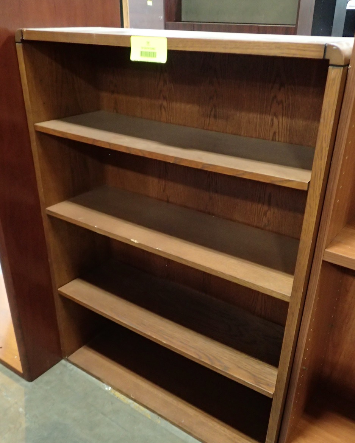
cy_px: 239
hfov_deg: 45.8
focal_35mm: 32
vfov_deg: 55.6
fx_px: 420
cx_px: 176
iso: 800
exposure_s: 1/20
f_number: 2.3
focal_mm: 5.5
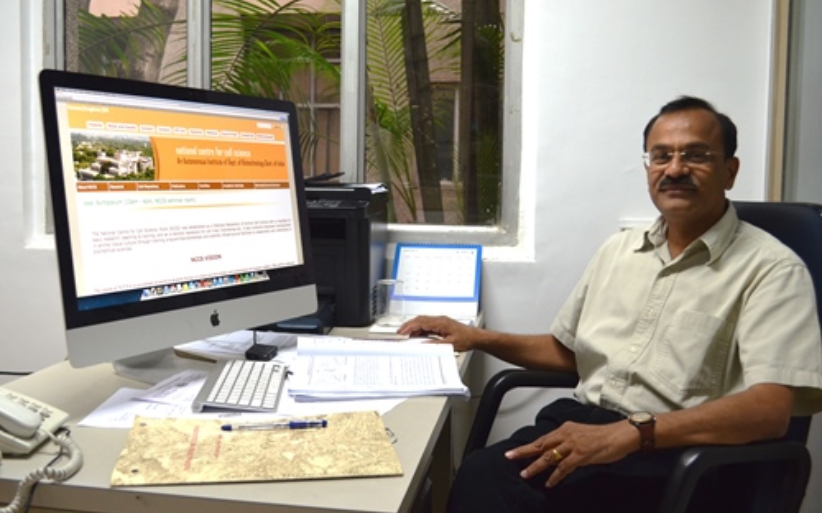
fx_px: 829
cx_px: 413
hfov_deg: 52.8
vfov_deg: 34.4
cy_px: 243
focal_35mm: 37
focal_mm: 24
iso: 800
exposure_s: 1/60
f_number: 5.6
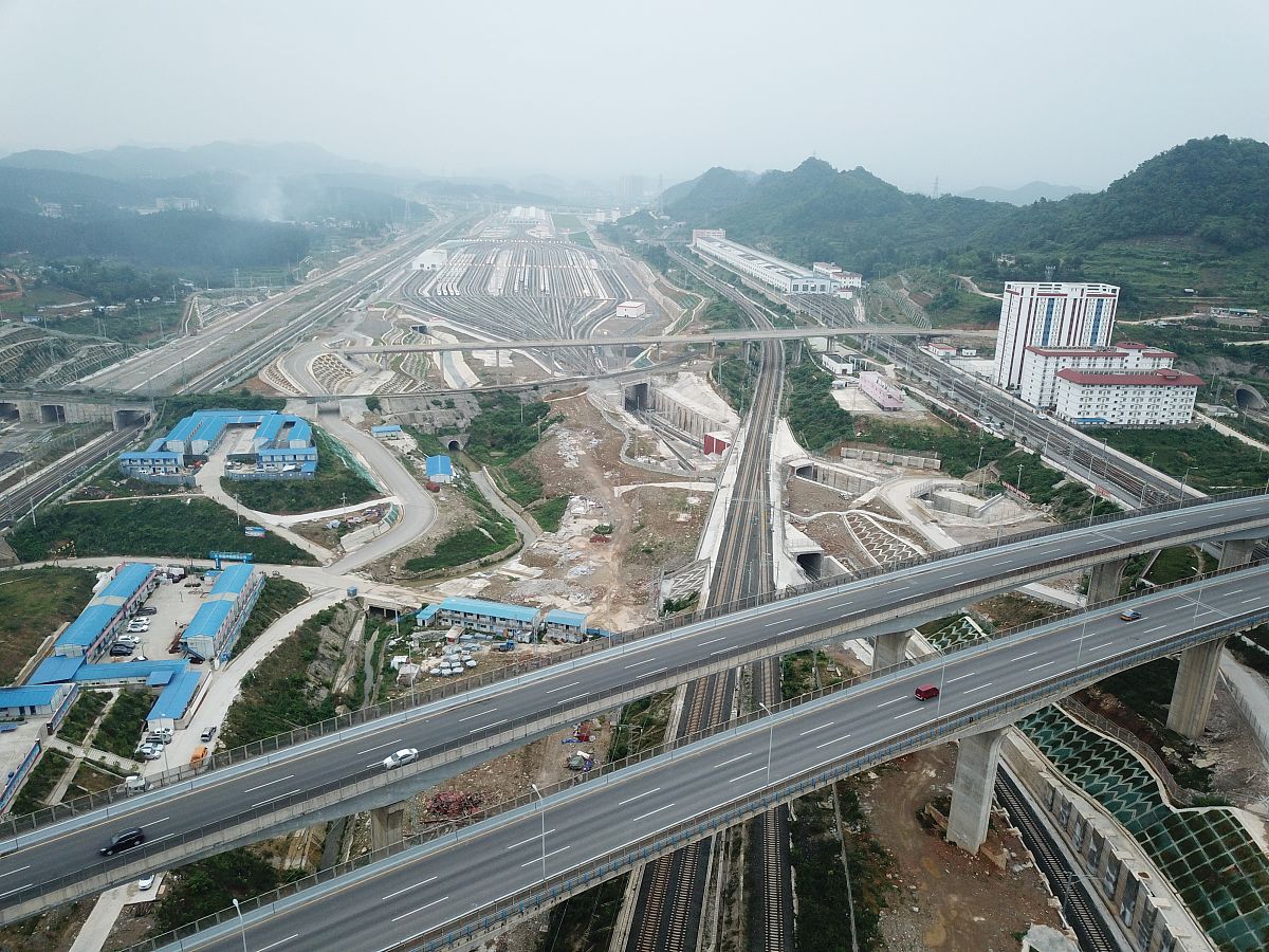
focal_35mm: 26
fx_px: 953
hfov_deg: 67.3
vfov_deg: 53.1
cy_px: 476
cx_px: 634
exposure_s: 1/100
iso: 155
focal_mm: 4.73
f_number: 2.2
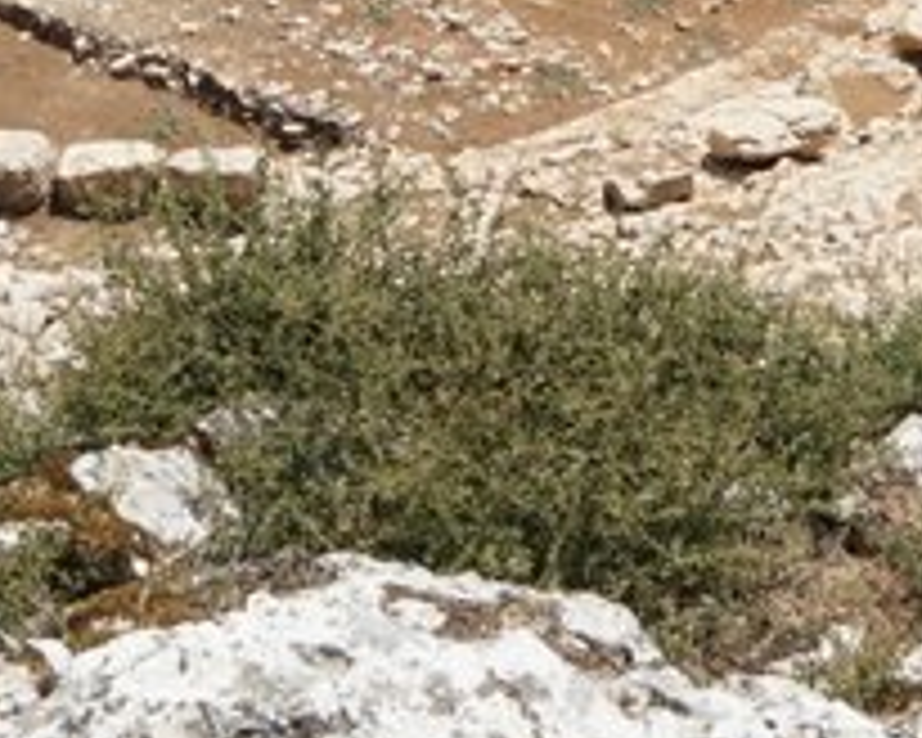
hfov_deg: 14.6
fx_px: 3602
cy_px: -999
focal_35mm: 132
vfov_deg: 10.2
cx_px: 535
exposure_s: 1/160
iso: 100
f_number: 10
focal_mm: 24
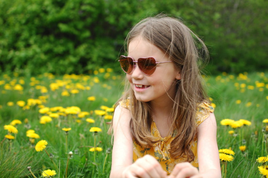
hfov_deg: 37.9
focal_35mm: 52
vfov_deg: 25.7
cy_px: 89
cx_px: 134
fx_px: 390
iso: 400
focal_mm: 35
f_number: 2.8
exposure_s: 1/1600
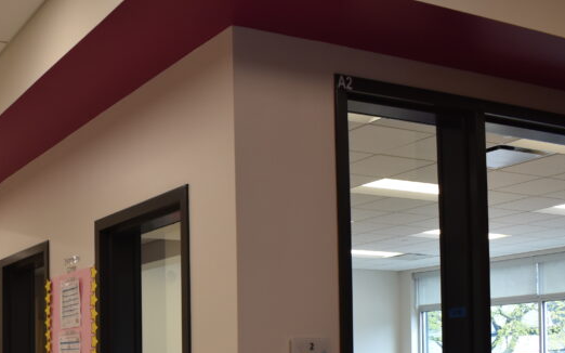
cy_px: 352
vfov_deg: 23.0
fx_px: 831
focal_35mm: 54
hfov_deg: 36.0
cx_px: 96
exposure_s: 1/125
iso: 400
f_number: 5.6
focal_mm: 18
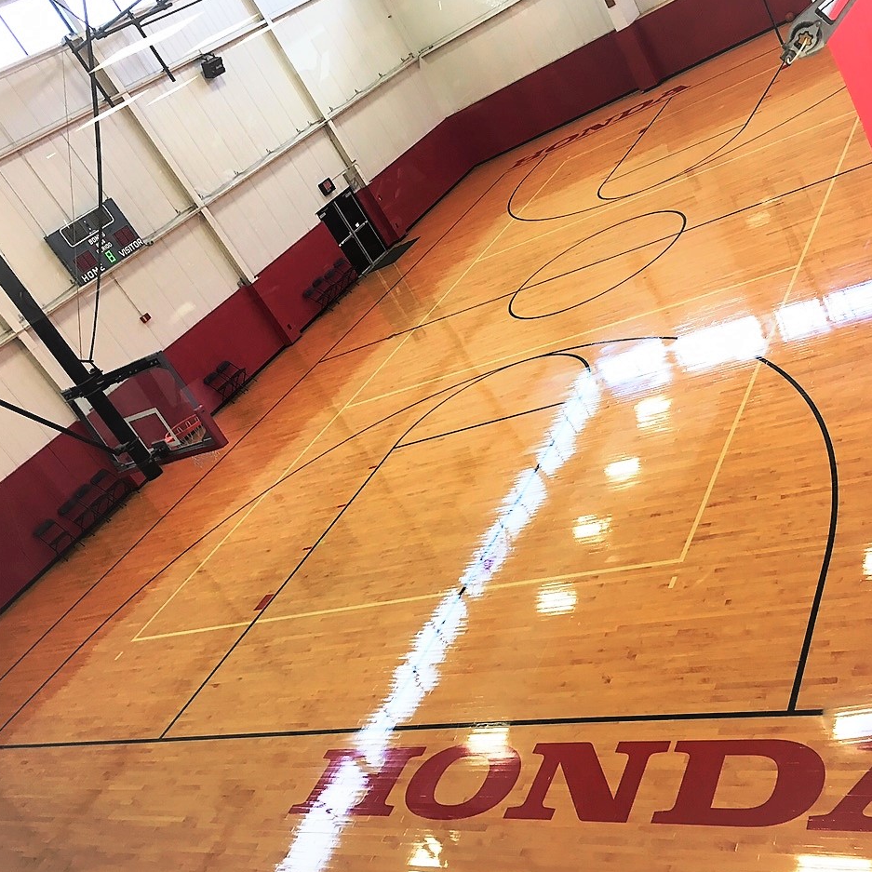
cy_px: 428
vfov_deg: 47.2
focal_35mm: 35
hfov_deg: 47.1
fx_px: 997
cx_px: 502
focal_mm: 4.15
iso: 64
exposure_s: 1/30
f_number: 2.2
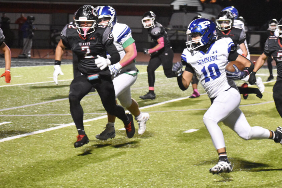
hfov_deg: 11.5
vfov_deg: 7.7
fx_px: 1402
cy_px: 90
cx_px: 181
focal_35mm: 179
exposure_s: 1/400
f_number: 5
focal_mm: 92
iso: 7200
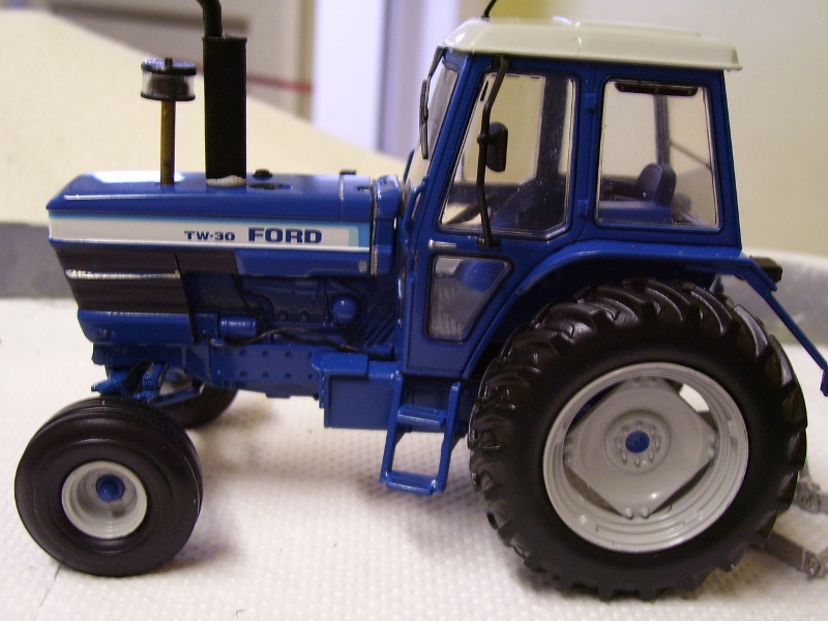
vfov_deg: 34.3
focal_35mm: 42
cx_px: 414
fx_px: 1005
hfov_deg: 44.8
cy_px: 310
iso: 160
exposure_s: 1/8
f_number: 3
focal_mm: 7
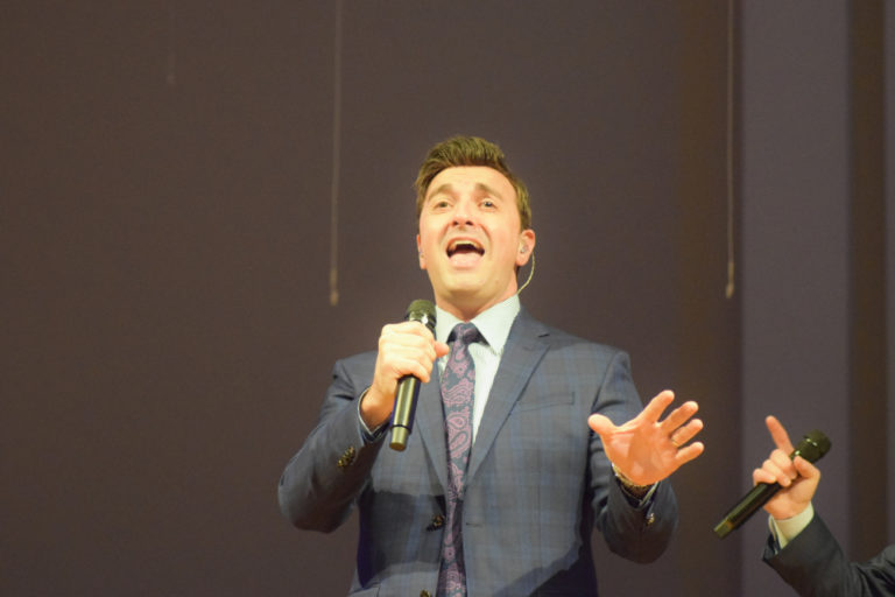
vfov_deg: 8.7
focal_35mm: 158
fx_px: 3915
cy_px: 298
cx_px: 448
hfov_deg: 13.0
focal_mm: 105
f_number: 4.2
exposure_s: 1/125
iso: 6400
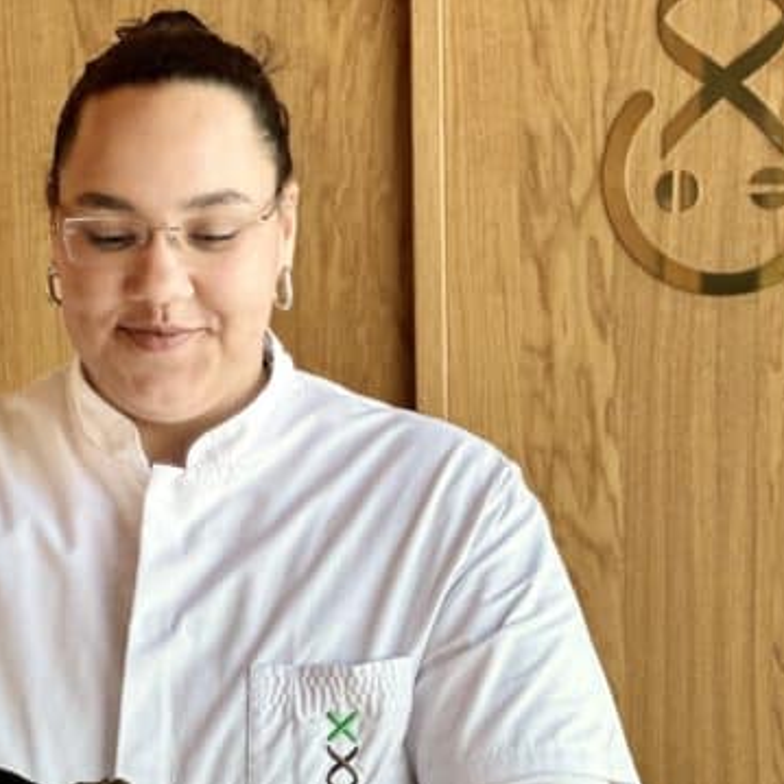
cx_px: 179
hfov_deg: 13.2
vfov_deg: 13.2
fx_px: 3382
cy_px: 566
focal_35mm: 132
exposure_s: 1/103
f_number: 2.8
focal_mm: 9
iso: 64
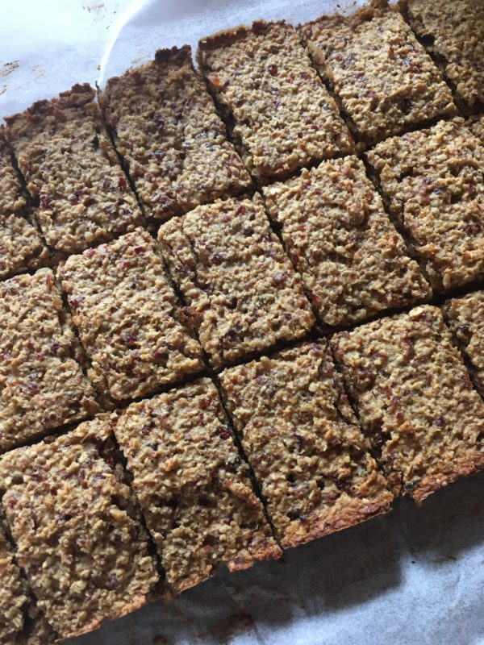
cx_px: 242
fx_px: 541
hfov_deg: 48.2
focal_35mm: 29
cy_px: 322
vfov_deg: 61.7
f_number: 2.2
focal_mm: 4.15
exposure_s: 1/33
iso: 125
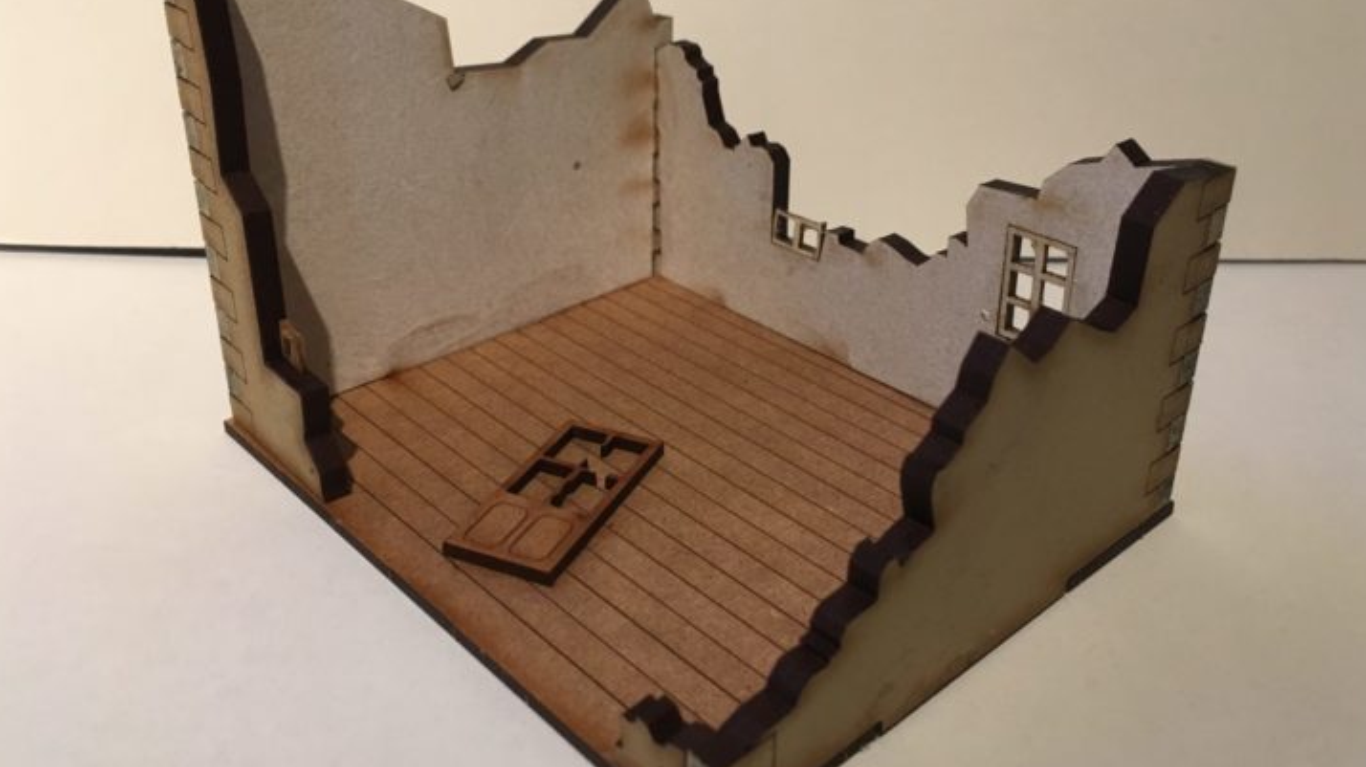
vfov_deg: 34.5
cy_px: 323
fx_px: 1231
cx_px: 679
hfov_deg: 58.0
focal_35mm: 34
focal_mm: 4.15
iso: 125
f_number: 2.2
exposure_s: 1/33
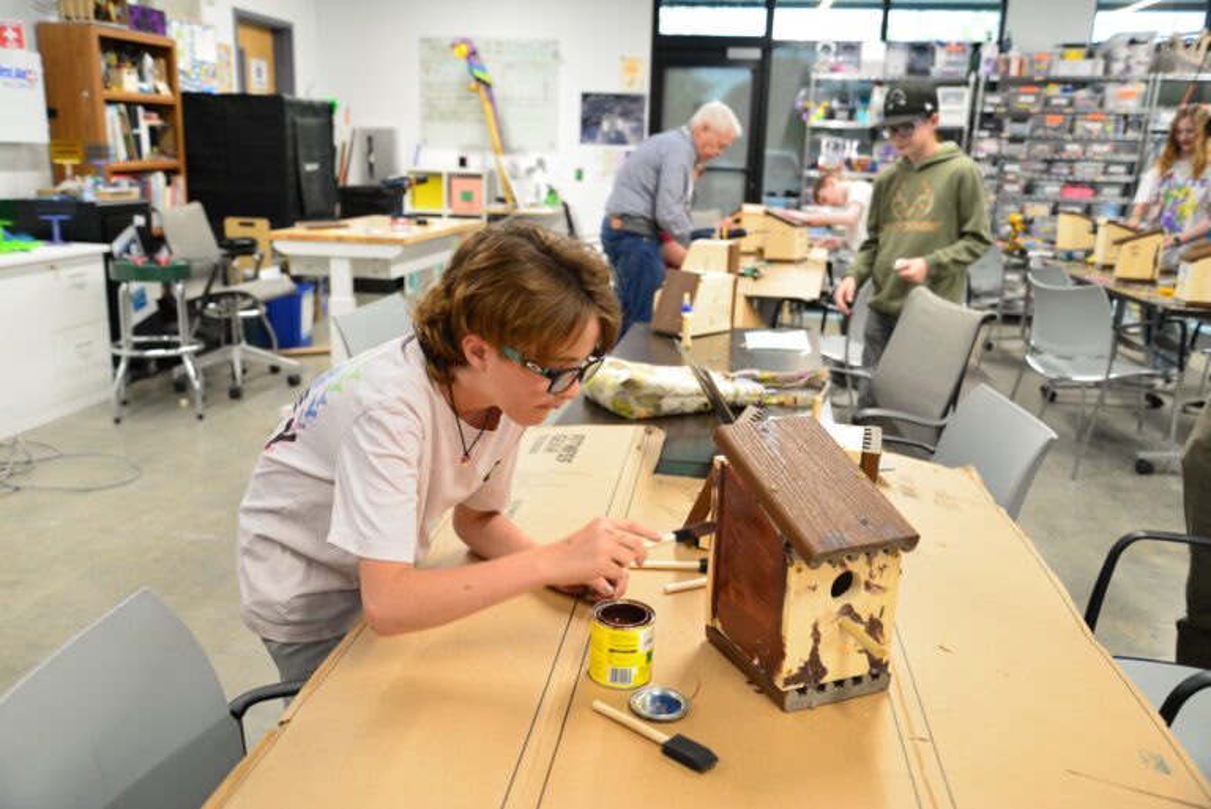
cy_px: 404
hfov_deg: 58.7
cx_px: 606
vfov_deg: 41.2
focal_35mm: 32
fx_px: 1077
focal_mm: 32
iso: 800
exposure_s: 1/60
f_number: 4
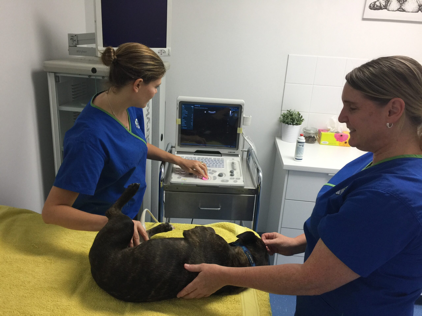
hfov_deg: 61.7
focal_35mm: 29
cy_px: 158
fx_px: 354
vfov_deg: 48.2
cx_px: 211
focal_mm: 4.15
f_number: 2.2
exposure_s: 1/33
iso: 50
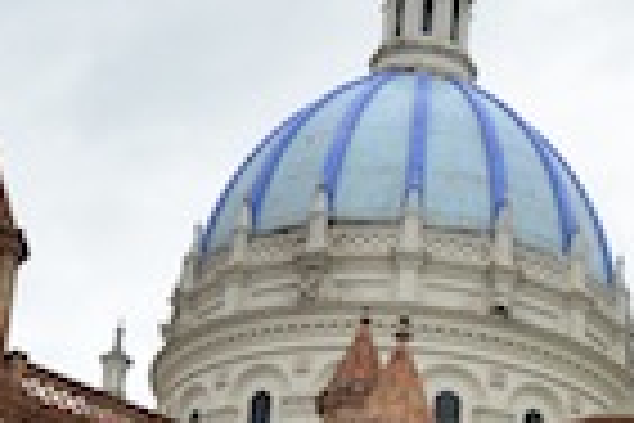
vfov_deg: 9.4
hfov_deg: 13.8
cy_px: 403
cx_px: 755
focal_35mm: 145
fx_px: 2553
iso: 100
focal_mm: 32
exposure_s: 1/160
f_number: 8
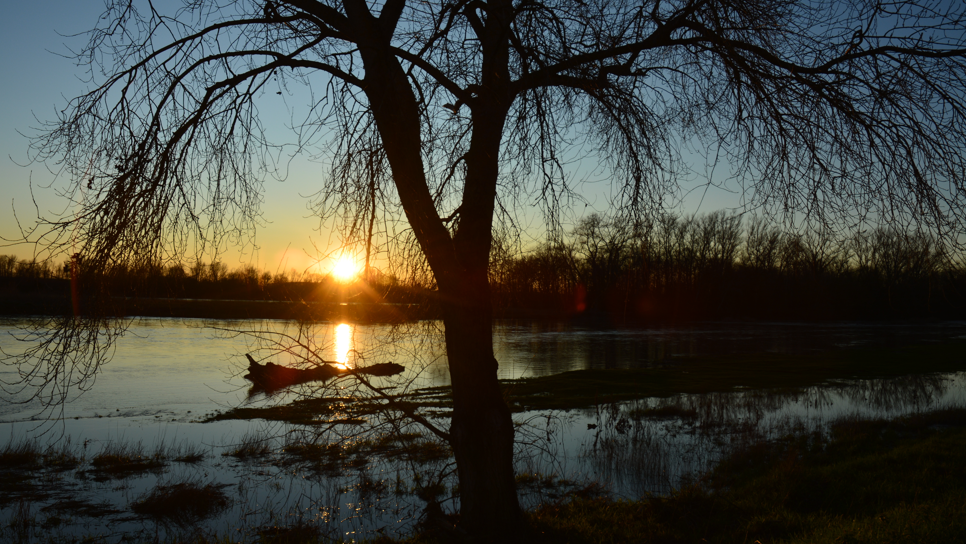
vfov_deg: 40.2
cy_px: 285
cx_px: 477
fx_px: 743
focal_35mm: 29
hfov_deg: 66.1
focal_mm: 18
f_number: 8
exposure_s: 1/250
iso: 100
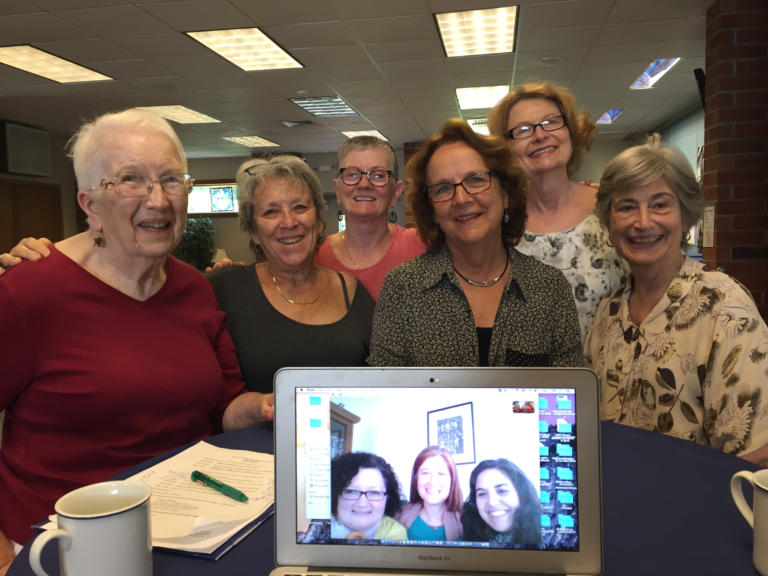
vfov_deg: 48.2
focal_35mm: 29
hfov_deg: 61.7
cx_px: 384
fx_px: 643
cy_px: 288
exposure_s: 1/30
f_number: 2.2
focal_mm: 4.15
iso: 64
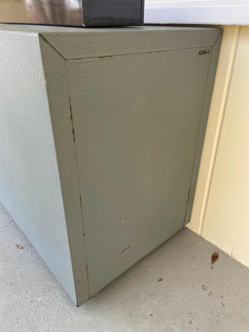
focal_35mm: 26
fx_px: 249
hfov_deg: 53.1
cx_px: 124
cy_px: 166
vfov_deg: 67.3
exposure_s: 1/121
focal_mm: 4.2
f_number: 1.6
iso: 64
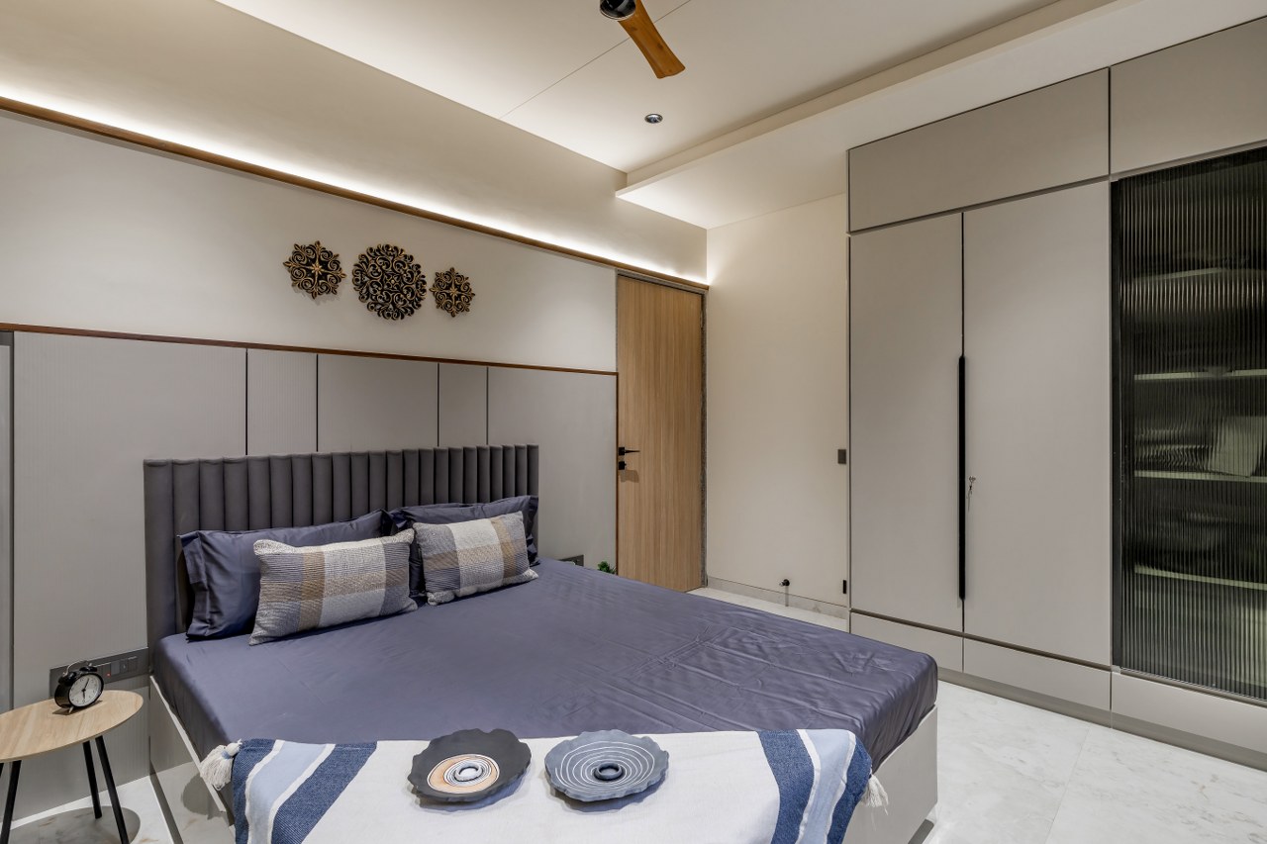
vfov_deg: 70.4
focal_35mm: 17
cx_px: 634
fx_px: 598
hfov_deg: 93.3
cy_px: 422
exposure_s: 1/5
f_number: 8
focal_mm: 17
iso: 160
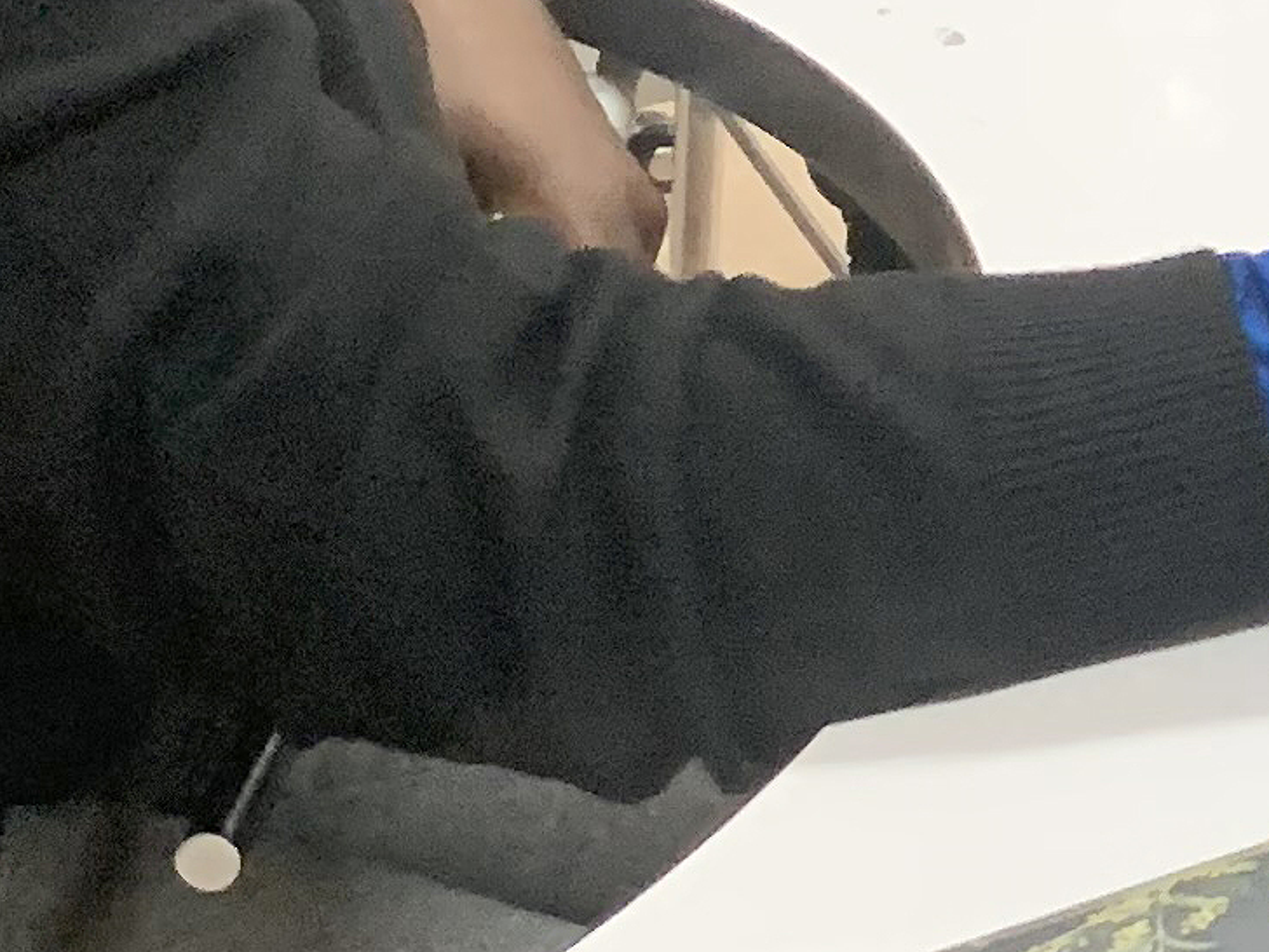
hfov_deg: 12.6
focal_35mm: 144
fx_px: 5279
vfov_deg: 10.2
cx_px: 2216
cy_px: -61
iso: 400
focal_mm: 4.25
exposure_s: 1/40
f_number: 1.8
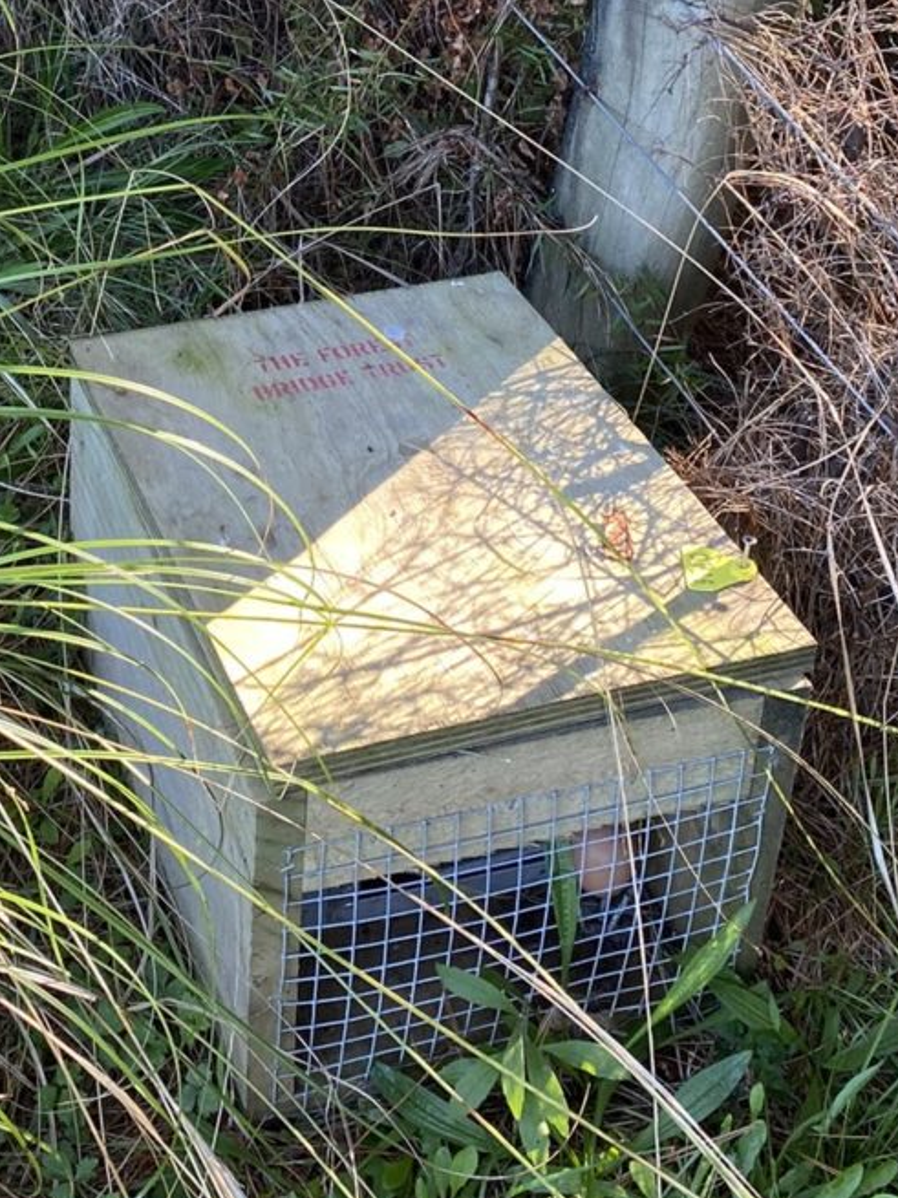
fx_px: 2111
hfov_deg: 23.8
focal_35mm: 61
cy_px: 55
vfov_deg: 29.9
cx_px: 223
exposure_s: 1/121
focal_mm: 4.25
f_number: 1.8
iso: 100
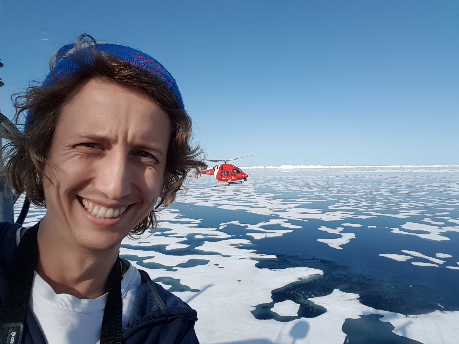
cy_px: 172
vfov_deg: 63.4
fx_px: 278
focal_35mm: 21
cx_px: 230
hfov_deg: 79.0
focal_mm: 2.1
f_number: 1.7
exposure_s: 1/3264
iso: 50
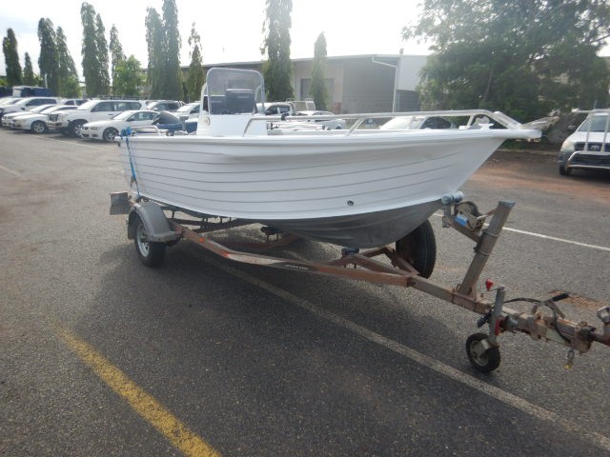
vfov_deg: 56.8
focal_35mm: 24
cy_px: 228
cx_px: 305
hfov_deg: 71.6
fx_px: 423
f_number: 2.8
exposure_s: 1/800
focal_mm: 4.3
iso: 125
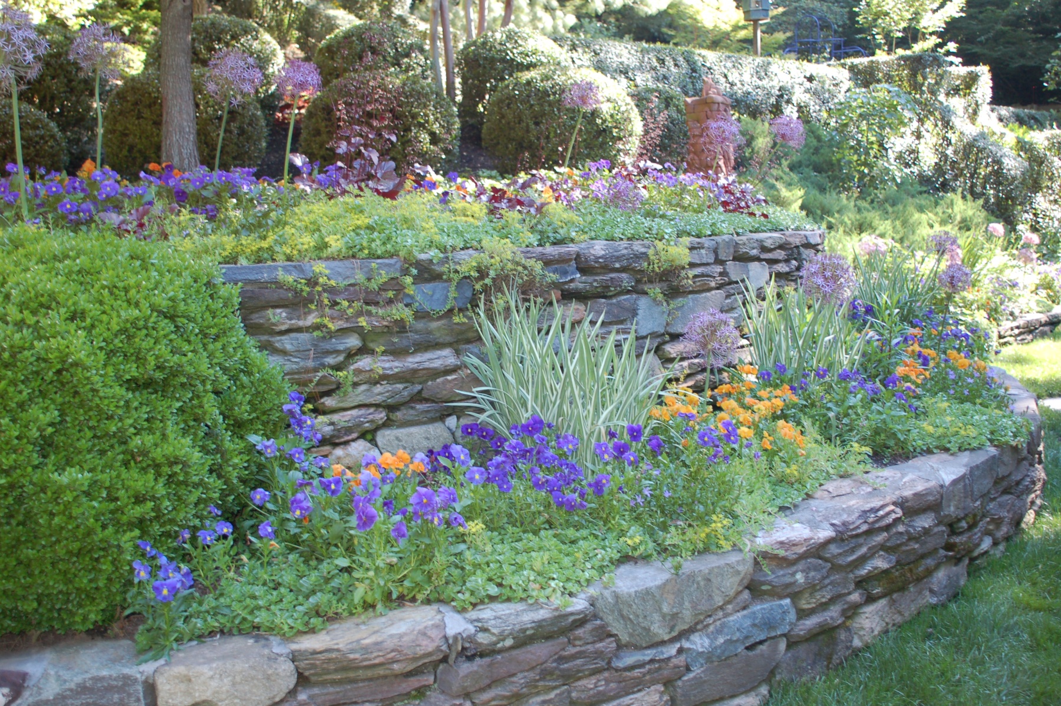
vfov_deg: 36.8
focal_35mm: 36
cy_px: 353
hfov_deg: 53.2
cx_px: 530
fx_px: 1060
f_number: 2.8
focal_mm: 24
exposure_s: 1/60
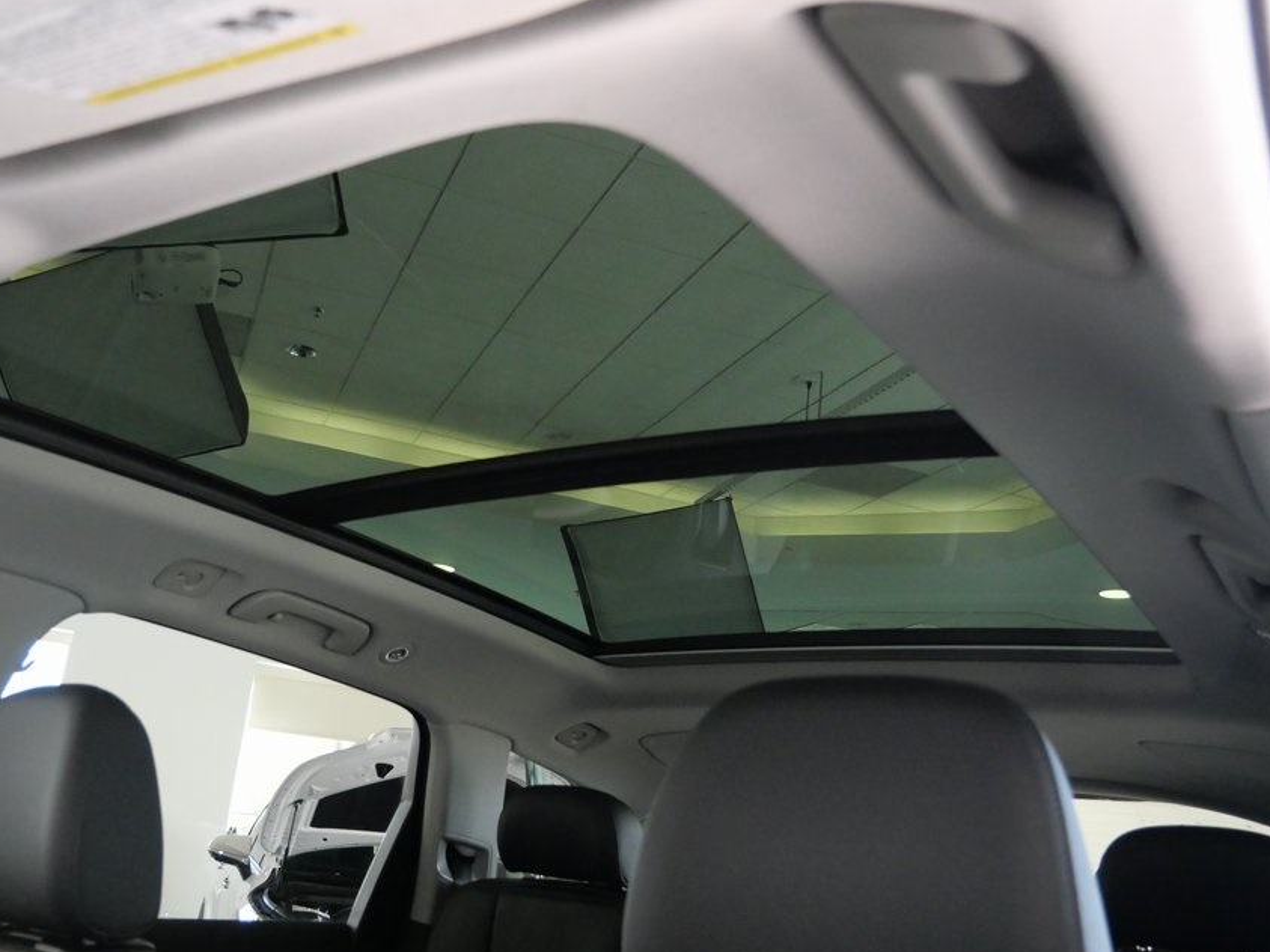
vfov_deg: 41.8
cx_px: 554
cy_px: 491
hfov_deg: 53.8
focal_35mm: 34
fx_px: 1247
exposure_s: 1/60
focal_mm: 14
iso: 3200
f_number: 3.6
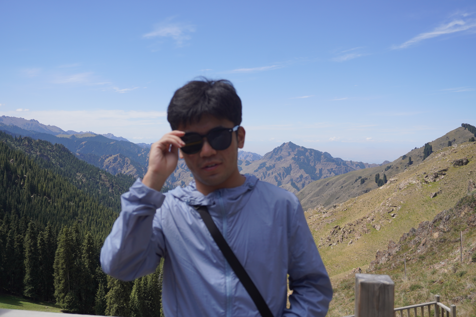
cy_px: 158
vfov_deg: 38.4
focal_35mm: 34
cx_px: 238
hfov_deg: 55.1
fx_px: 456
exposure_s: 1/800
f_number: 4.5
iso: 100
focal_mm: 23
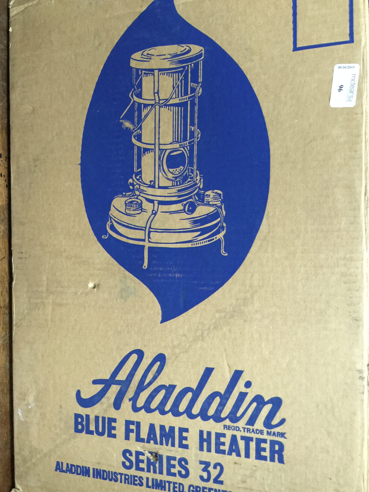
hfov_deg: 48.2
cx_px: 184
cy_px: 246
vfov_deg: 61.7
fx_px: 412
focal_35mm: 29
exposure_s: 1/17
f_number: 2.2
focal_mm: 4.15
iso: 125
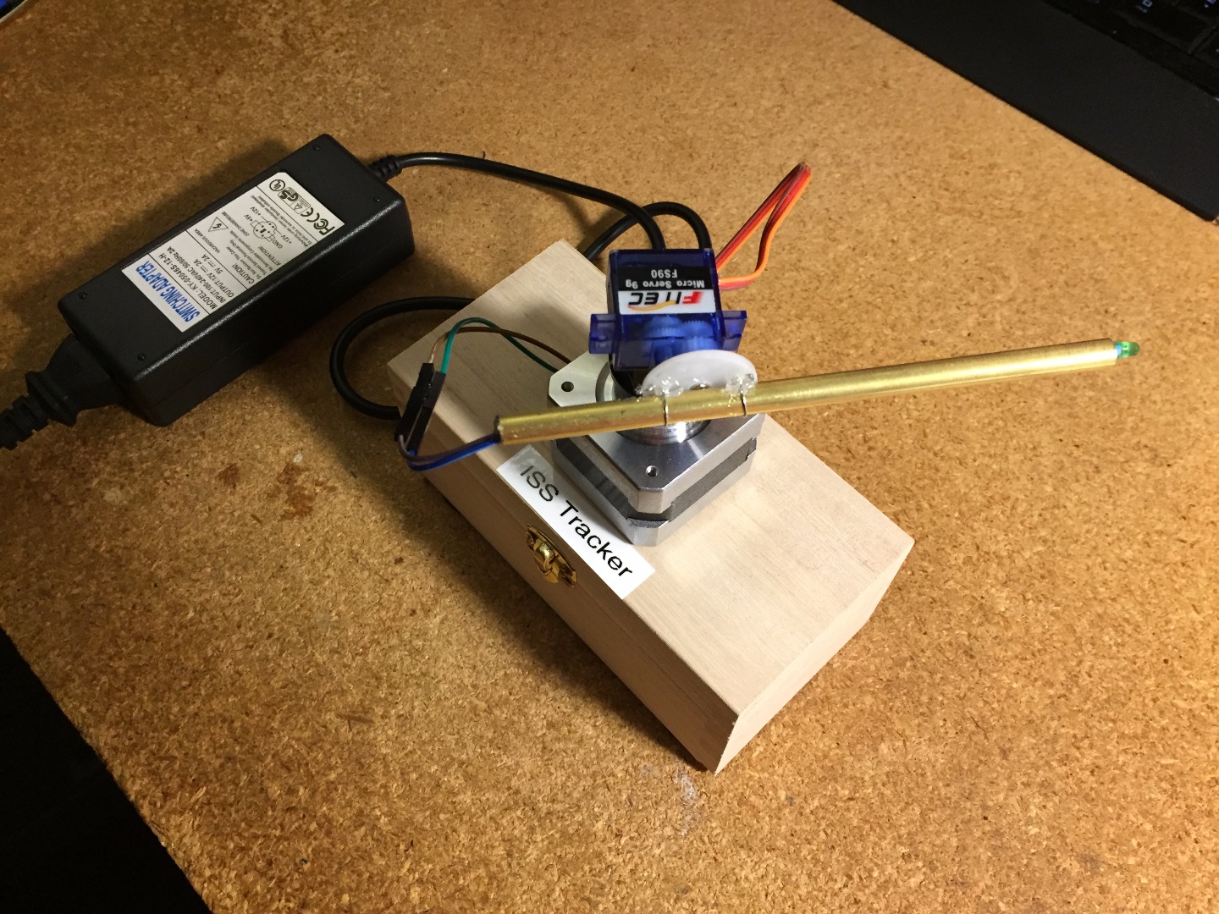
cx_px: 610
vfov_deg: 48.2
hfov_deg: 61.7
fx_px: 1021
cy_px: 457
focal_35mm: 29
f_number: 2.2
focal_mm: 4.15
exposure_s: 1/30
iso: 160
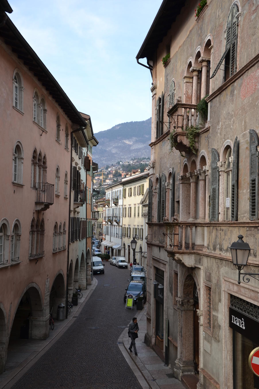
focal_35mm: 42
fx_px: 453
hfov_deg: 31.9
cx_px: 130
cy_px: 194
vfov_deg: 46.4
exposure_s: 1/160
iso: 100
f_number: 4
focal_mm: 28
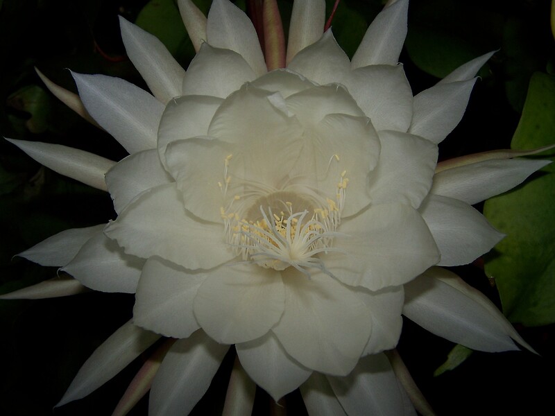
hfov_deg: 49.0
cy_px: 208
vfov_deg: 37.7
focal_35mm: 38
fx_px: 609
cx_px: 278
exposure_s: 1/60
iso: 64
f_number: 2.8
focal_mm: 6.3
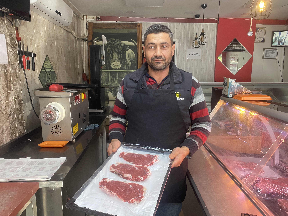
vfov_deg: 53.1
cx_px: 144
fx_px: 216
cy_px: 108
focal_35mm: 26
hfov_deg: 67.3
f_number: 1.8
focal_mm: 4.25
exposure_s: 1/50
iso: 100
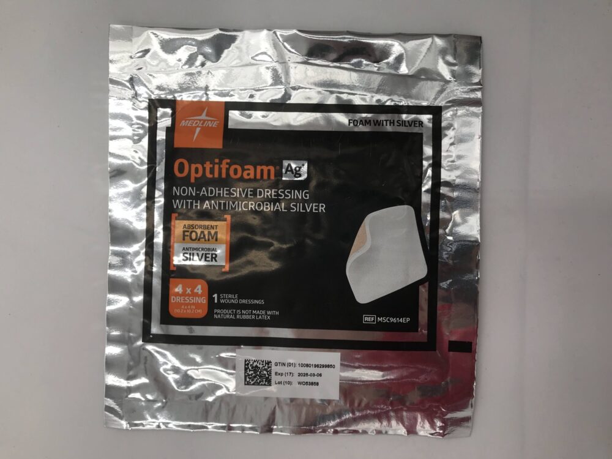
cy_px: 230
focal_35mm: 28
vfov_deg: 49.7
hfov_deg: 63.4
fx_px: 495
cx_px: 306
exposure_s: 1/126
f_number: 1.8
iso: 20
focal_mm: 3.99
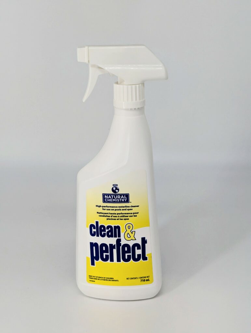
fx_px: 463
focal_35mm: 48
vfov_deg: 39.6
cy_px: 166
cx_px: 126
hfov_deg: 30.3
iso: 63
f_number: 1.85
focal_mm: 6.81
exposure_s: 1/371
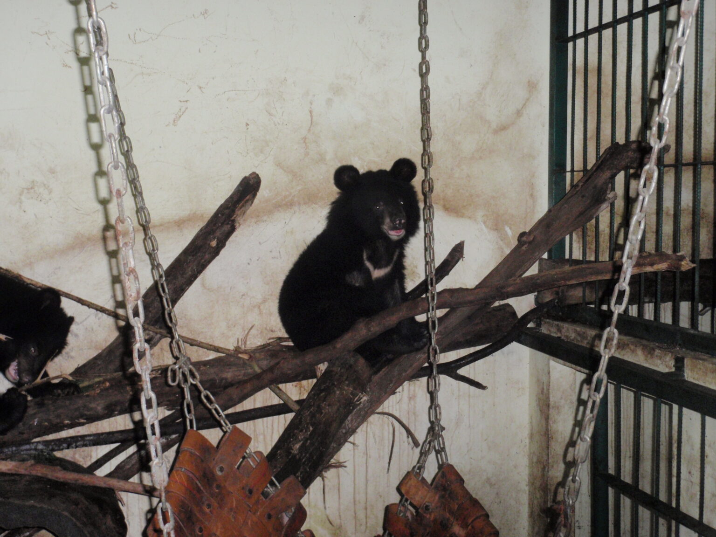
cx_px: 358
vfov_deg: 30.3
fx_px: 993
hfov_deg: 39.7
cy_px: 268
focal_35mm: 48
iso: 320
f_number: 4.2
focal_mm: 8.69
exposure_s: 1/50
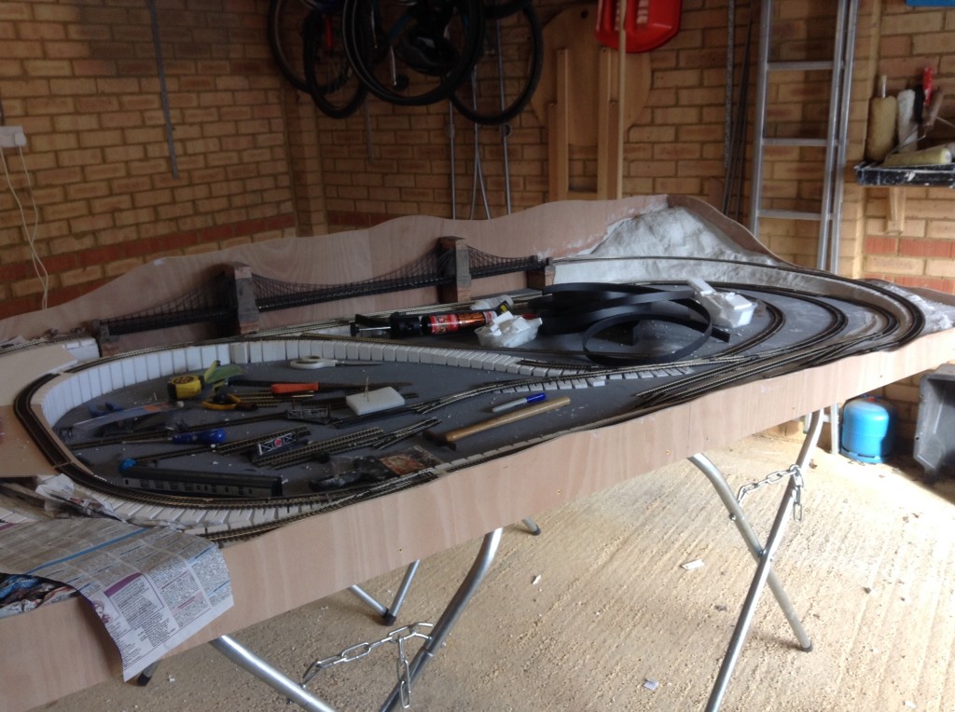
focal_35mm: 33
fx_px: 909
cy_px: 356
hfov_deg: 55.4
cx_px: 478
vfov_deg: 42.8
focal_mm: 3.3
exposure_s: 1/24
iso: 32
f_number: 2.4
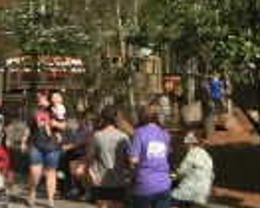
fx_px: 801
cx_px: 62
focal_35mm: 104
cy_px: -228
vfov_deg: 12.7
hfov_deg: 18.3
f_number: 2.2
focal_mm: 4.15
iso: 25
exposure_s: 1/1425
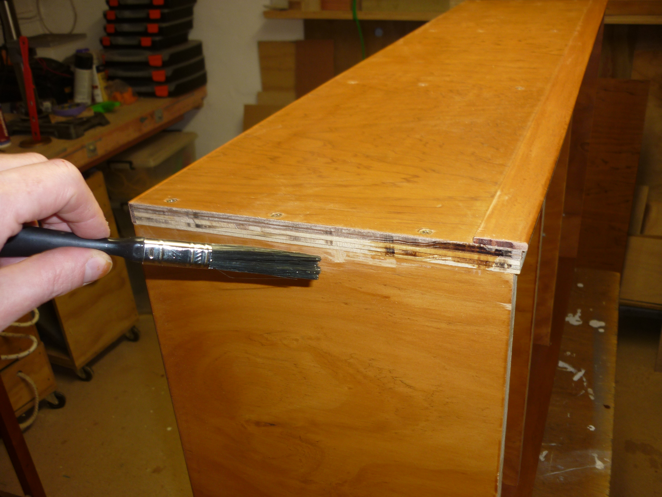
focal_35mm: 33
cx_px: 331
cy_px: 248
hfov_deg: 55.4
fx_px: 631
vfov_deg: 42.9
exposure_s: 1/30
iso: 100
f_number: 2.8
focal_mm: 5.5
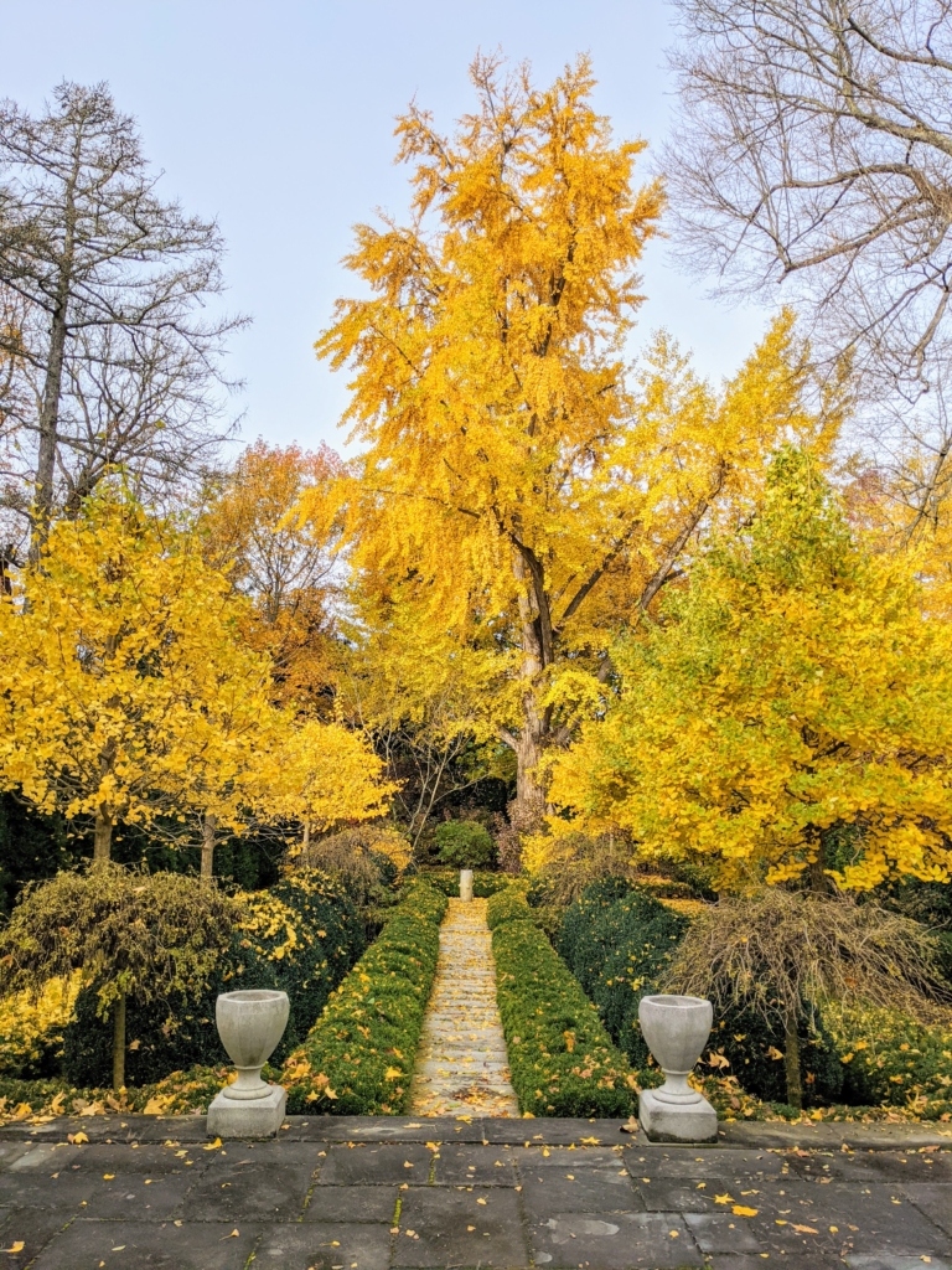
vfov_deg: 65.3
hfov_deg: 51.4
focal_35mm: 27
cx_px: 476
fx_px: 990
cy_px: 635
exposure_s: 1/2128
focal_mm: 4.38
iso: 59
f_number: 1.73
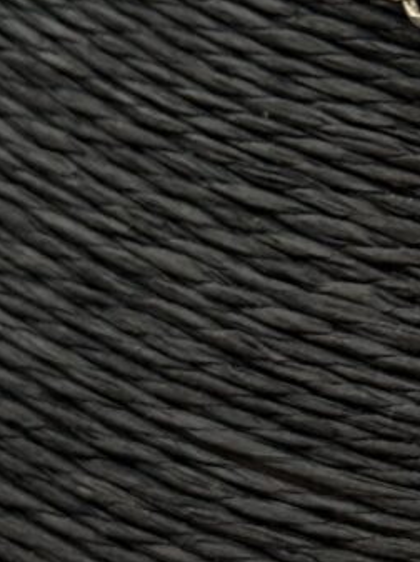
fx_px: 3550
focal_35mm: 219
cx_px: 743
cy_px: 148
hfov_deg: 6.6
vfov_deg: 9.0
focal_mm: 6.76
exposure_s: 1/60
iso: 160
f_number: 1.78
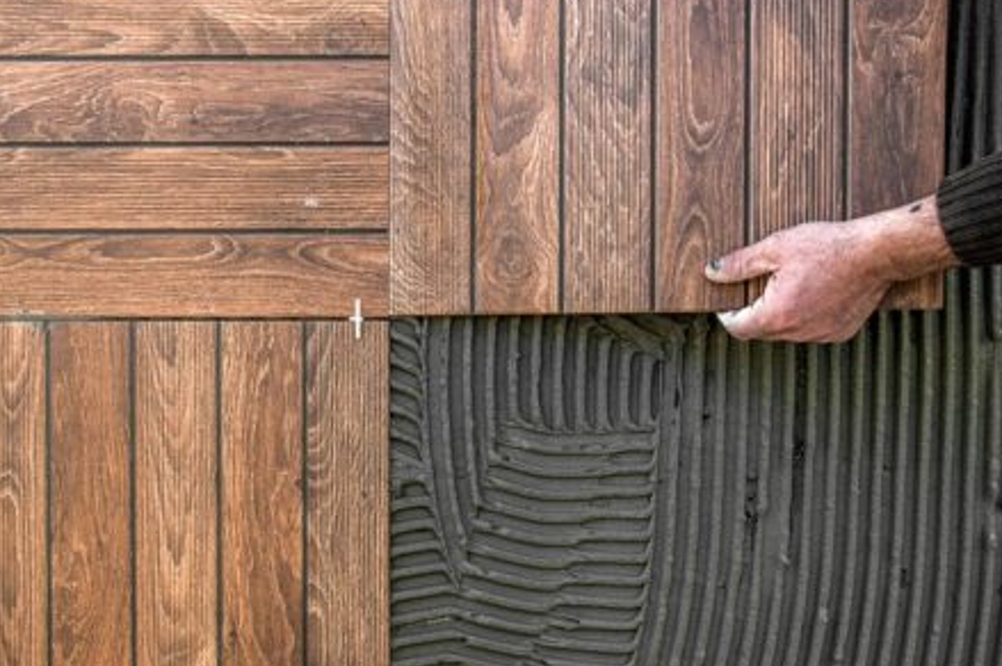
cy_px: 375
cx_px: 371
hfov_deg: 44.1
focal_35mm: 44
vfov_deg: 30.4
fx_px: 1224
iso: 400
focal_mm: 22
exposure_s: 1/160
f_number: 6.3
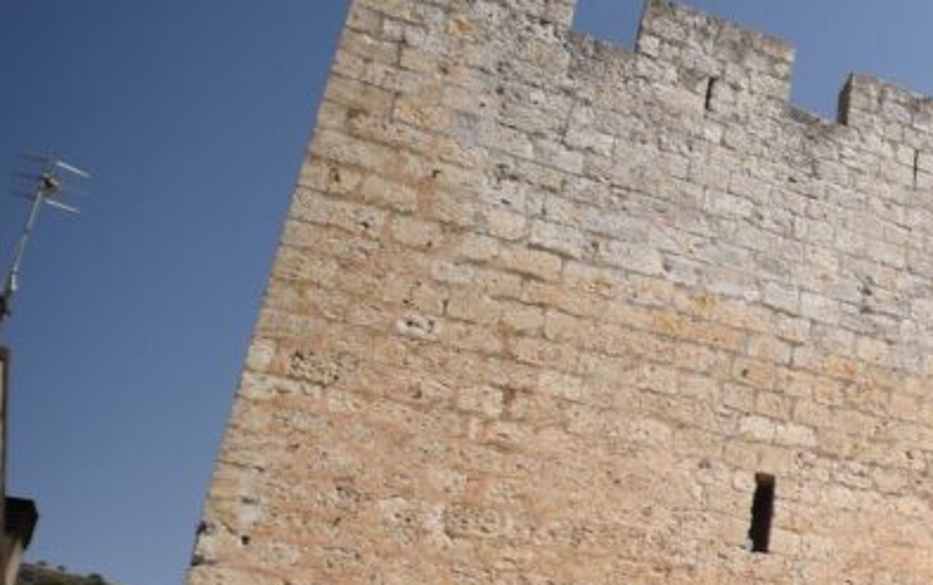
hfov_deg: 34.1
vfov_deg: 27.3
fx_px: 1145
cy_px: 559
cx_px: 1160
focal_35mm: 45
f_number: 11
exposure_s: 1/500
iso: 200
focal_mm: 17
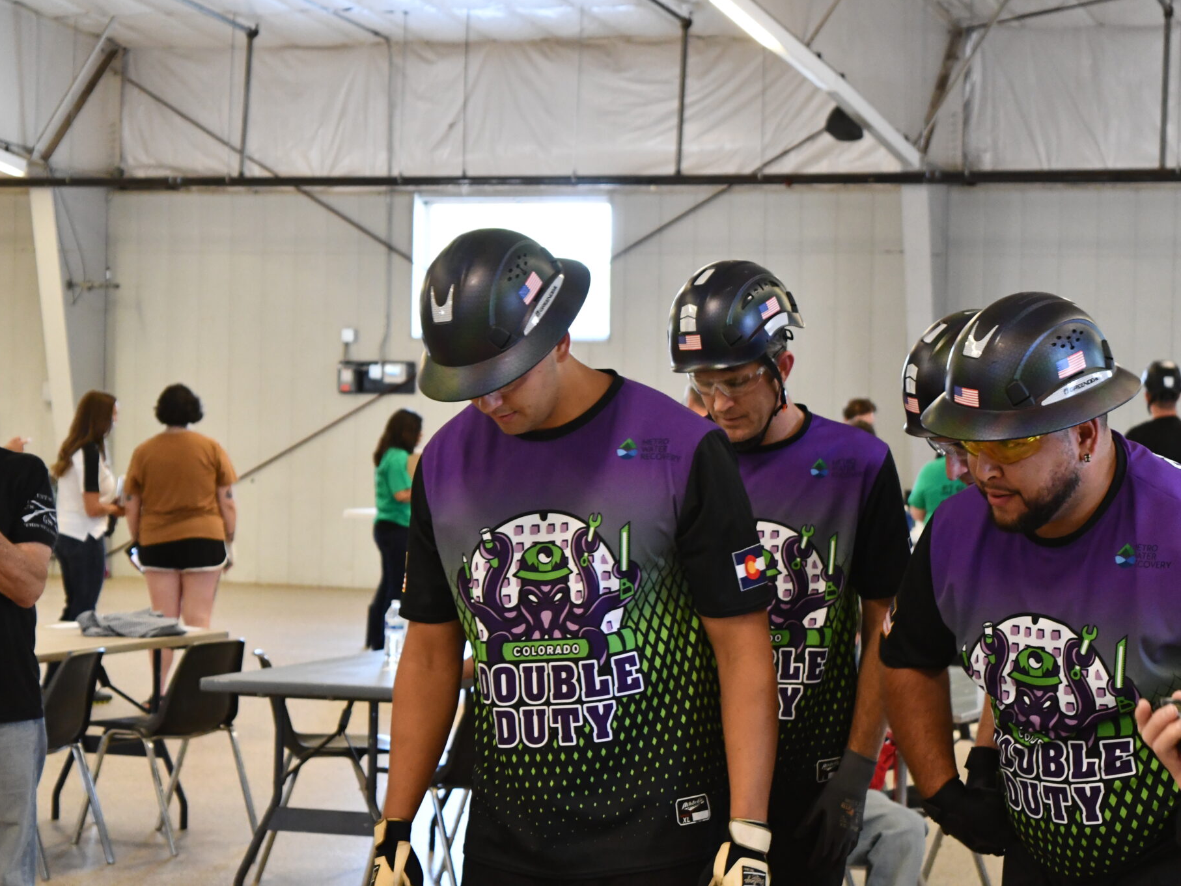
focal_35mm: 89
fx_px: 3037
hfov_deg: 22.0
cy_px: 442
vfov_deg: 16.6
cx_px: 650
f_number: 5.6
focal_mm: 55
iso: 3200
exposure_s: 1/80
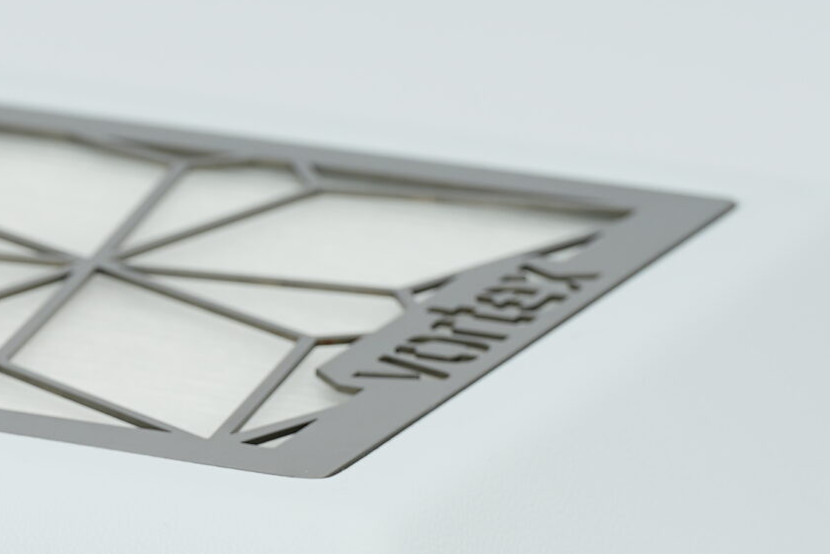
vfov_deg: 3.9
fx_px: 8189
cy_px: 416
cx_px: 55
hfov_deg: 5.8
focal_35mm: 355
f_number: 8
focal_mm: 116
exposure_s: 1/250
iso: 100
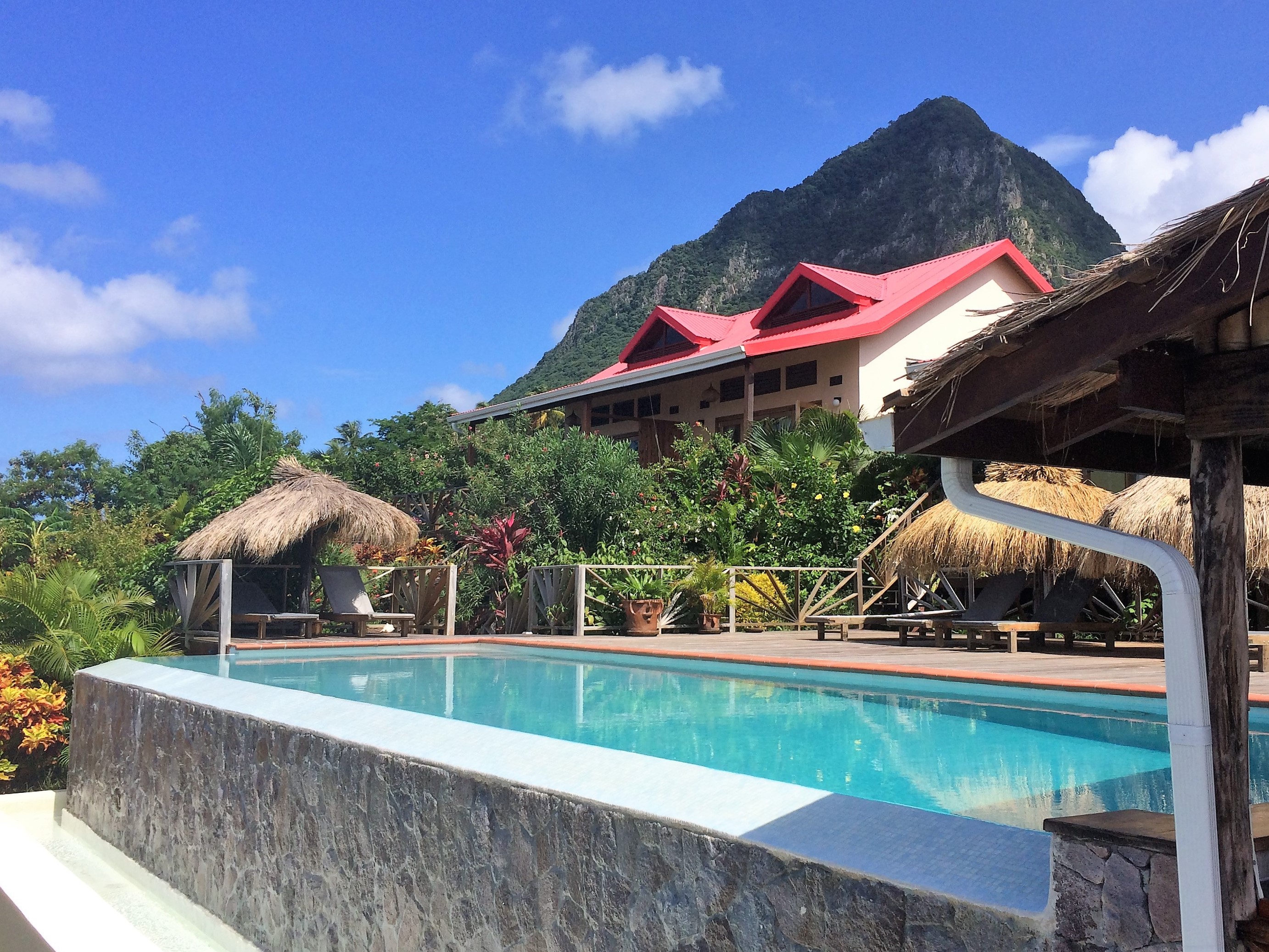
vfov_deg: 48.2
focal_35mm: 29
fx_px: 1063
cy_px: 476
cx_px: 634
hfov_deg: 61.6
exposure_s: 1/2415
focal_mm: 4.15
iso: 32
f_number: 2.2
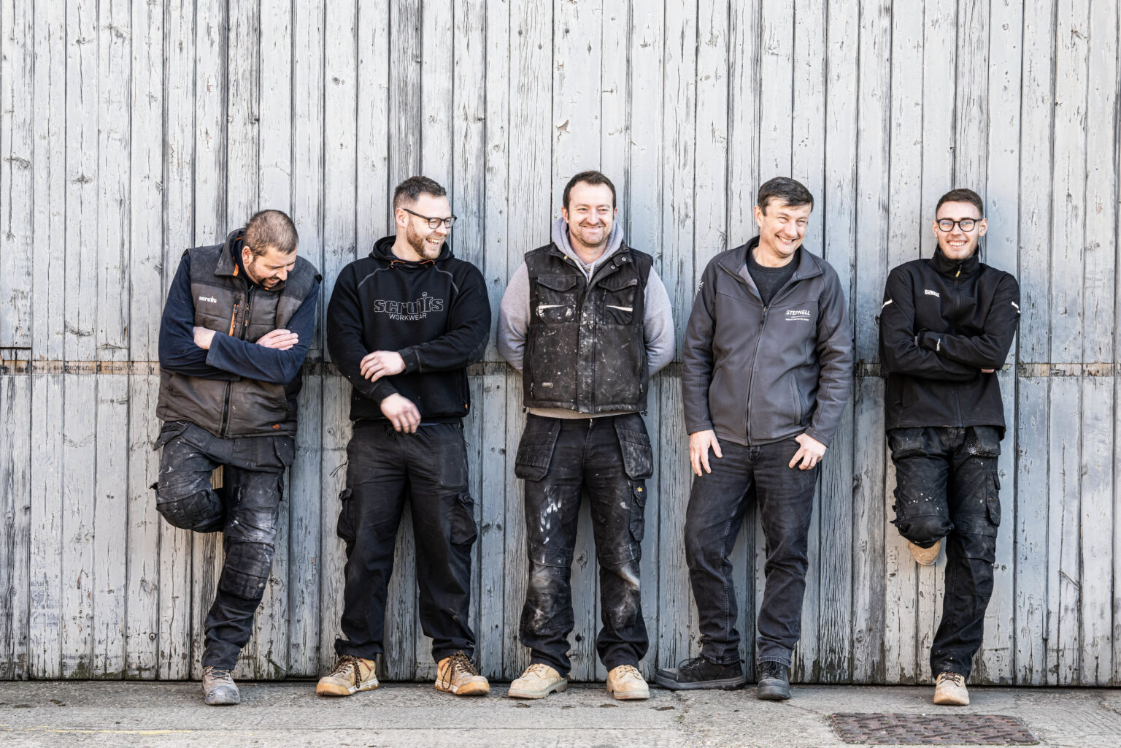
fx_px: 2584
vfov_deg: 16.5
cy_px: 374
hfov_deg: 24.5
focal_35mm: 83
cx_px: 560
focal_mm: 83
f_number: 6.3
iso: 250
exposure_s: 1/80
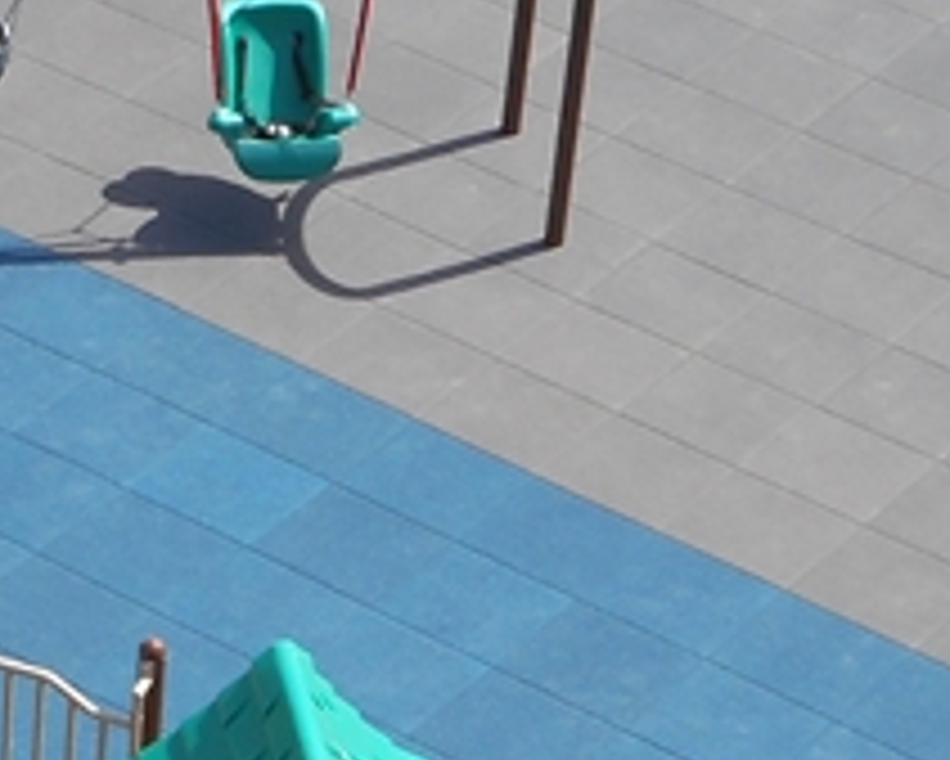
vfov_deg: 7.2
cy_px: 1252
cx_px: -189
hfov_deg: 9.1
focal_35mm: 210
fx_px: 5907
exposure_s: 1/250
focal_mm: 7.9
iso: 80
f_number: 4.7
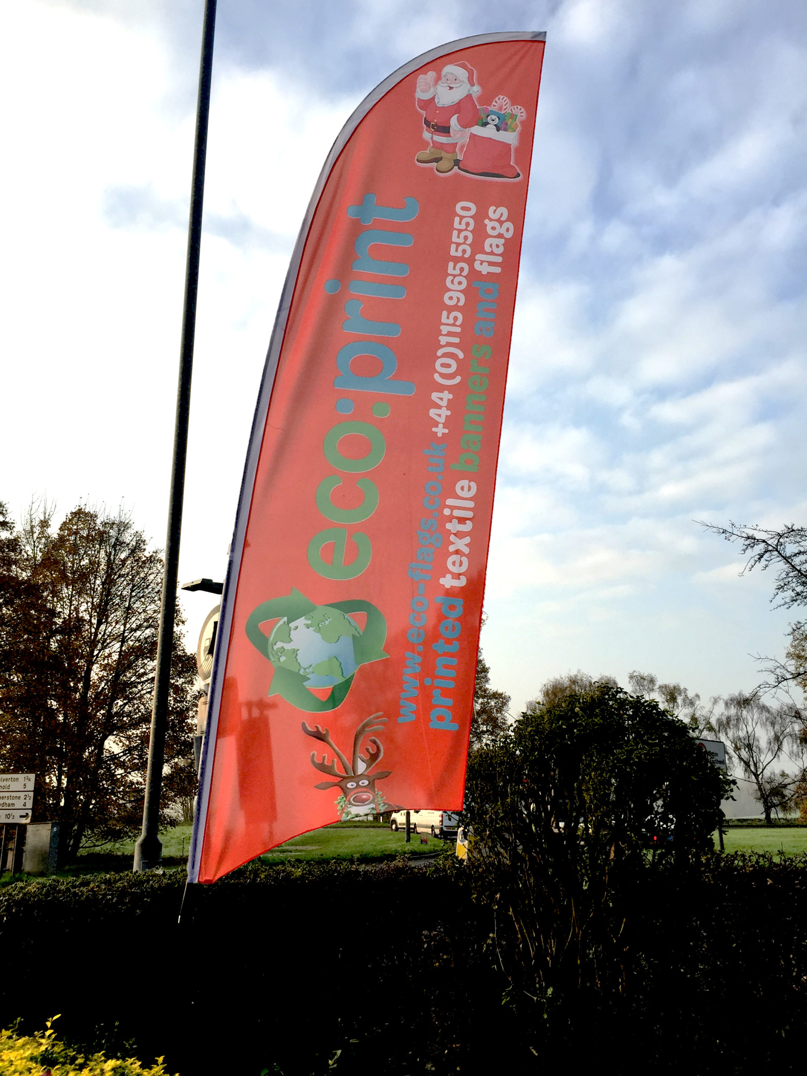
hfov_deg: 48.2
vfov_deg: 61.7
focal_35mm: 29
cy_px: 538
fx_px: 901
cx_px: 404
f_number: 2.2
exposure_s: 1/573
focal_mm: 4.15
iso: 32
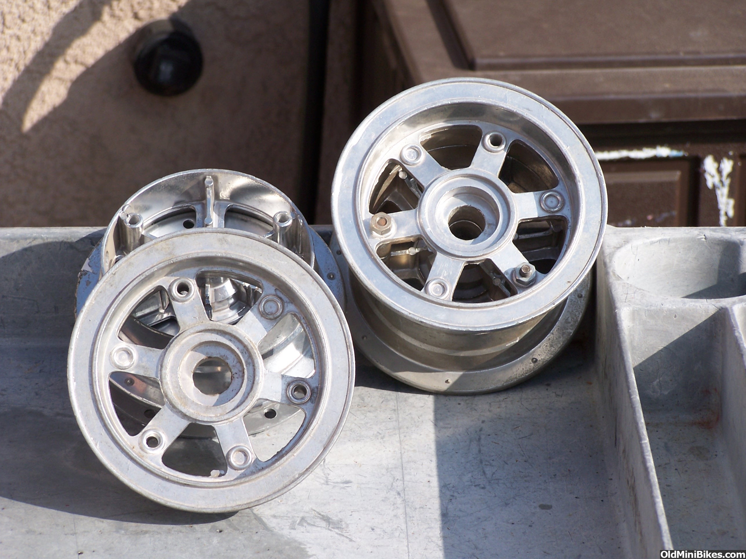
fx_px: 3642
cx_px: 373
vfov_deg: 8.8
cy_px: 280
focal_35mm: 169
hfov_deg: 11.7
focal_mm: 28
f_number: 3.2
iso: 80
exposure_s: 1/800
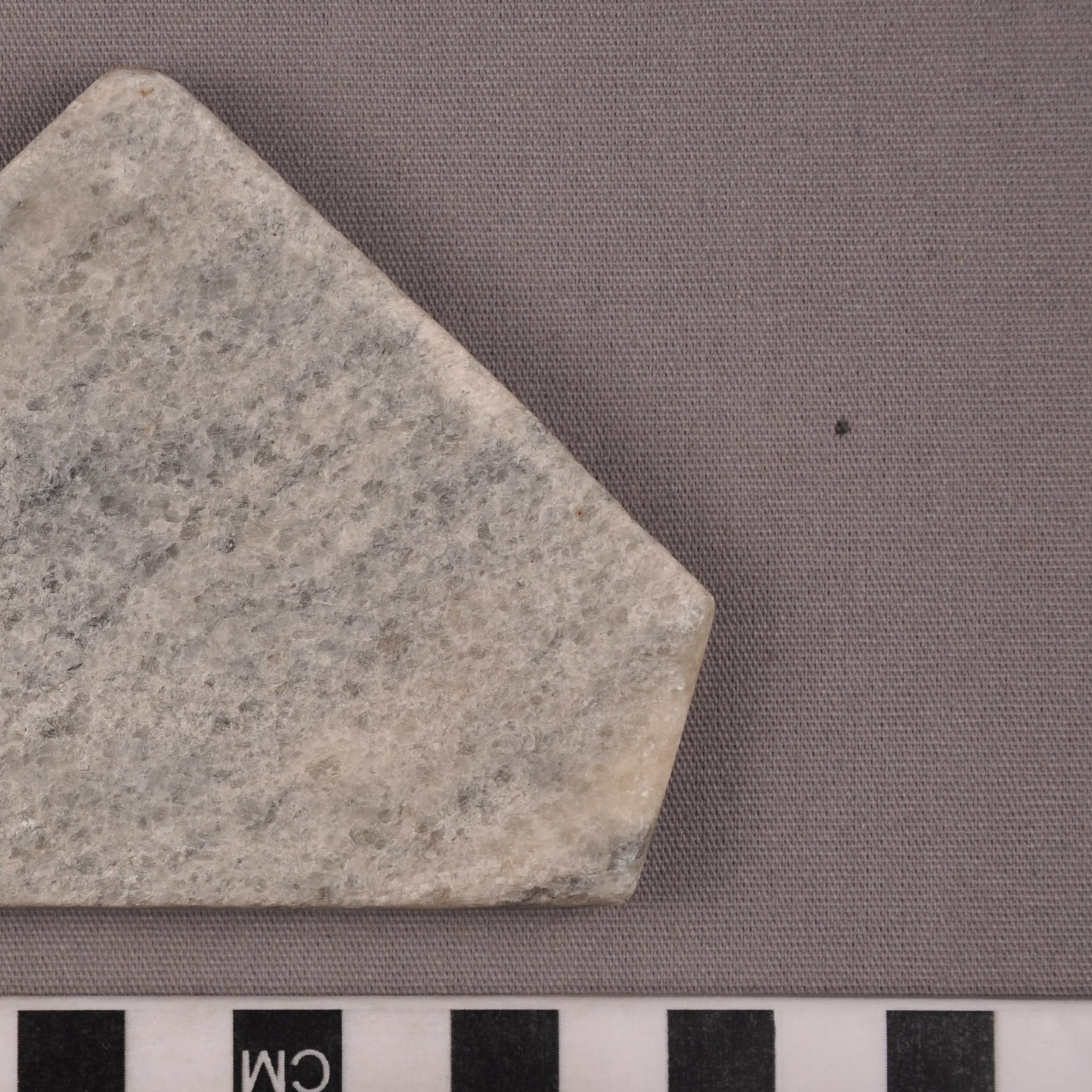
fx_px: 4033
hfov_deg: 15.3
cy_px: 674
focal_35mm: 113
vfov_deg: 15.4
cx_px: 129
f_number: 4.8
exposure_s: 1/50
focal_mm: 42
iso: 100
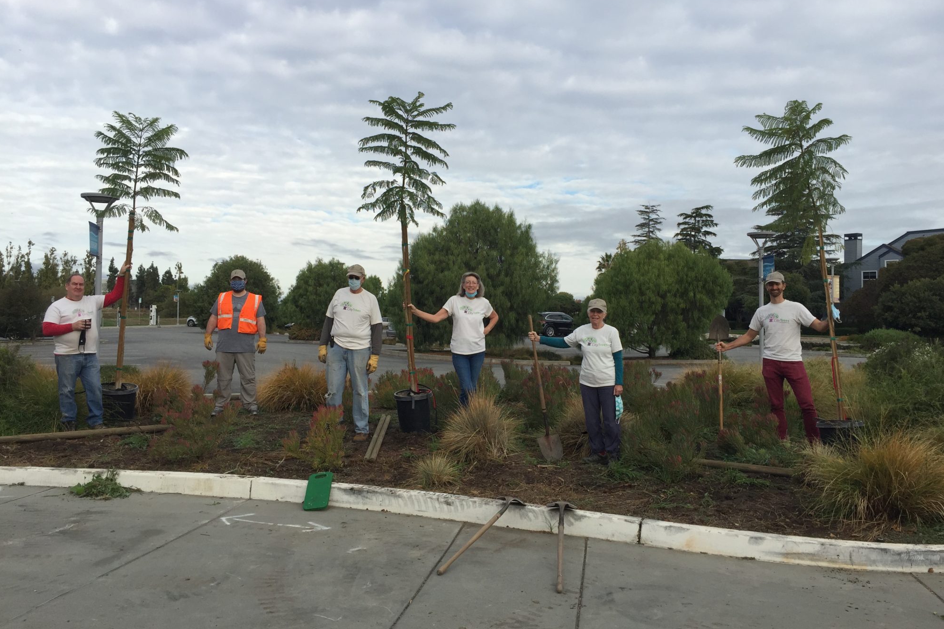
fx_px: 813
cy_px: 304
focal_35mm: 31
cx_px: 483
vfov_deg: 42.3
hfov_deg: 60.3
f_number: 2.2
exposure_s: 1/1163
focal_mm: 4.15
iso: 32
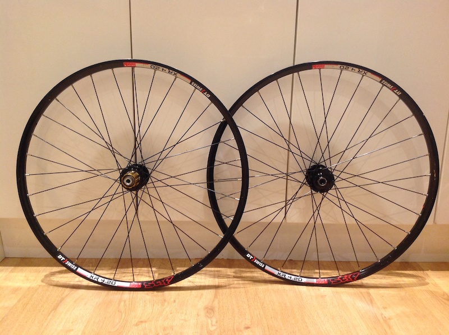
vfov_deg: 40.6
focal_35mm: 35
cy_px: 168
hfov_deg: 52.7
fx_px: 453
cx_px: 224
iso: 125
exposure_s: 1/15
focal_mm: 4.28
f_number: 2.4
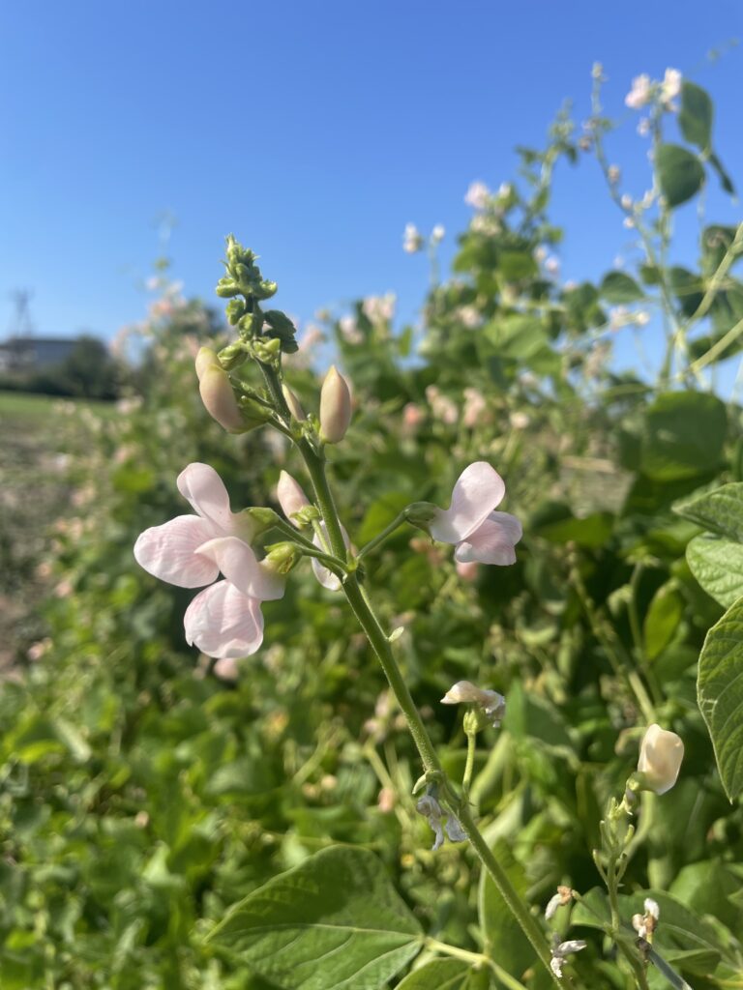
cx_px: 372
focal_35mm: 26
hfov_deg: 53.1
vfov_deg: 67.3
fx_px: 744
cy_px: 495
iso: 32
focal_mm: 4.2
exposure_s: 1/2817
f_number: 1.6
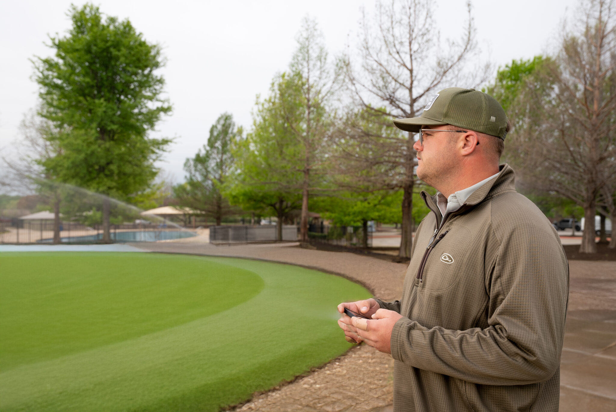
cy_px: 206
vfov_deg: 37.9
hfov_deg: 54.4
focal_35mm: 35
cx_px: 308
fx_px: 599
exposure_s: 1/125
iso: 80
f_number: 5.6
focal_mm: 35
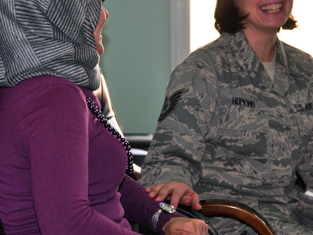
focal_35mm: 112
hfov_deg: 17.6
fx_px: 1013
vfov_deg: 13.2
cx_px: 141
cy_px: 83
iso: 500
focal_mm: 50
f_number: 4.8
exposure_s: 1/60
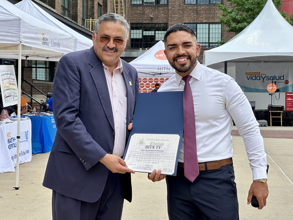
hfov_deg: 25.3
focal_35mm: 77
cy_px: 110
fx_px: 652
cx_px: 146
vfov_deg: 19.1
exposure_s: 1/264
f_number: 2.8
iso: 32
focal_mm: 9
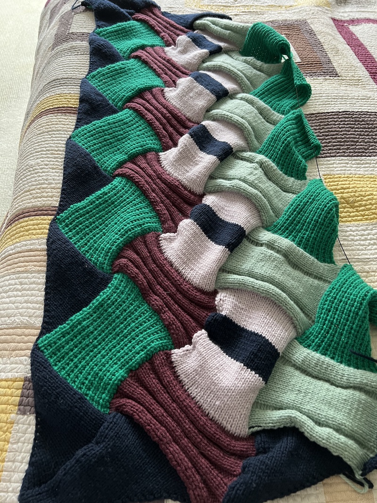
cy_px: 252
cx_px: 188
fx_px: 378
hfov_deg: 53.1
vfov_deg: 67.3
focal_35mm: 26
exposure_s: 1/60
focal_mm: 5.7
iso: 320
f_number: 1.5
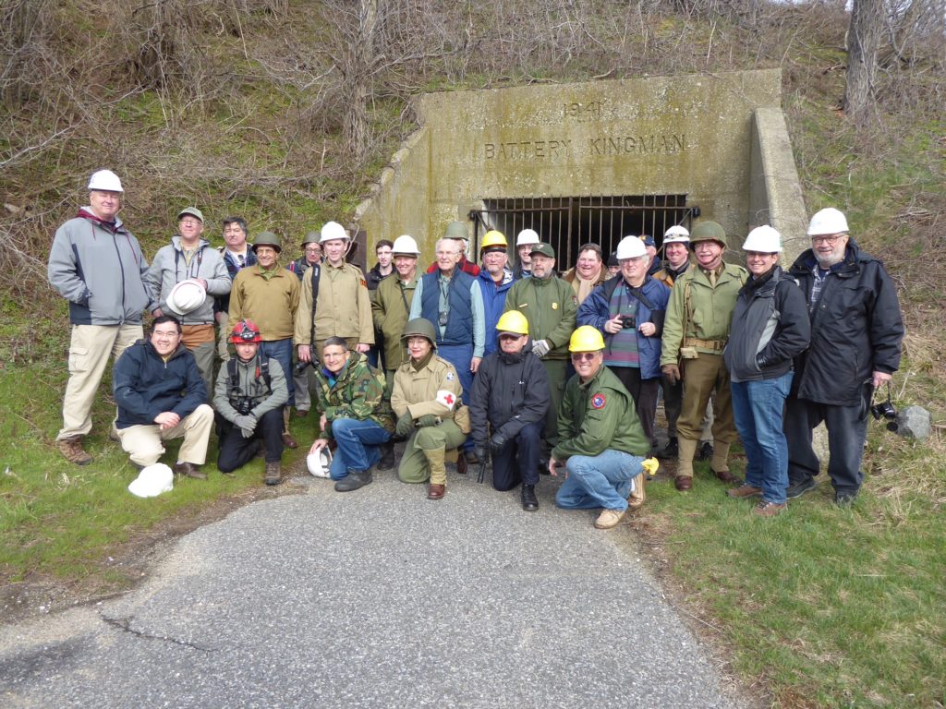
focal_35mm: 24
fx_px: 656
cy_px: 354
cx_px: 473
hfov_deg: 71.6
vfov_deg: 56.8
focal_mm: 4.3
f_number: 3.3
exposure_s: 1/160
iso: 80
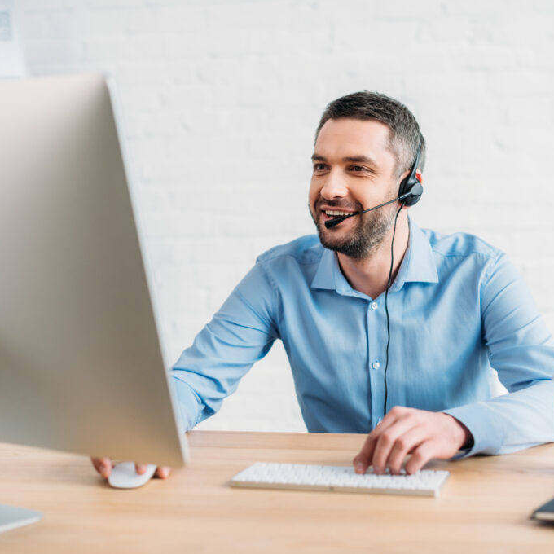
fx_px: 1159
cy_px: 277
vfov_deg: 26.9
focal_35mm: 64
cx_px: 311
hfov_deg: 26.9
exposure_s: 1/200
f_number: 2.2
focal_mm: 50
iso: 320
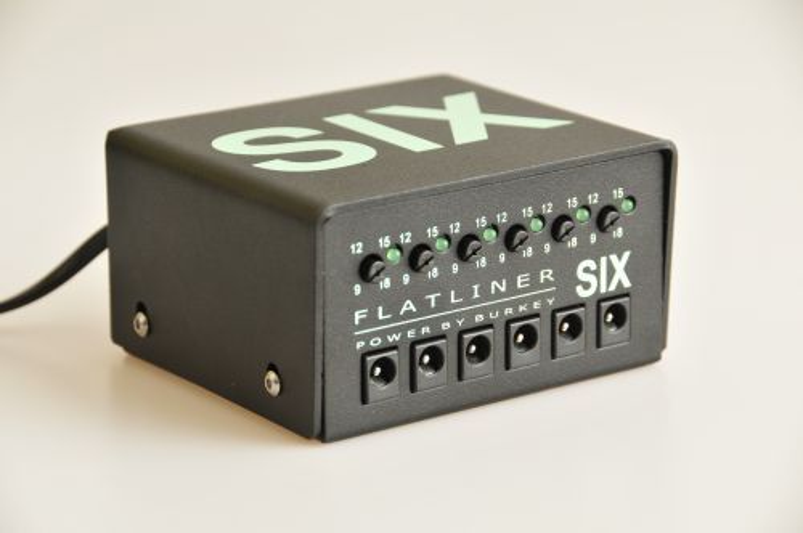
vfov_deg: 8.7
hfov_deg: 13.1
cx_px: 402
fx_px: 3509
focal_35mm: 158
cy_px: 266
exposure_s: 1/60
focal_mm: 105
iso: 560
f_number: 7.1
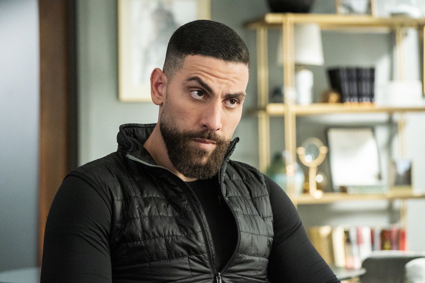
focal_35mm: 133
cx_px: 212
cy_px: 142
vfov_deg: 10.3
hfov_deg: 15.4
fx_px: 1570
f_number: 5.6
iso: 10000
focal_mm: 133
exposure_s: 1/125
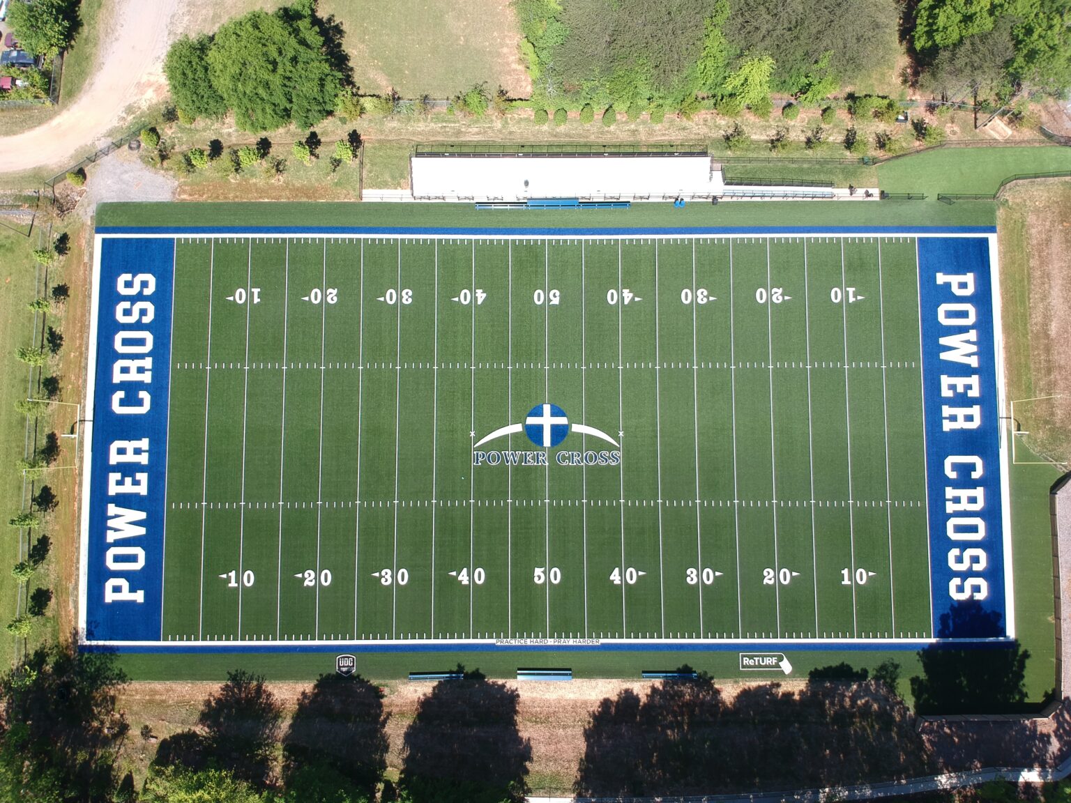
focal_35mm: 25
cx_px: 536
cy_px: 402
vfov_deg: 54.9
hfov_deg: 69.4
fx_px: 773
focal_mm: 4.49
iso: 100
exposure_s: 1/640
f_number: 2.6
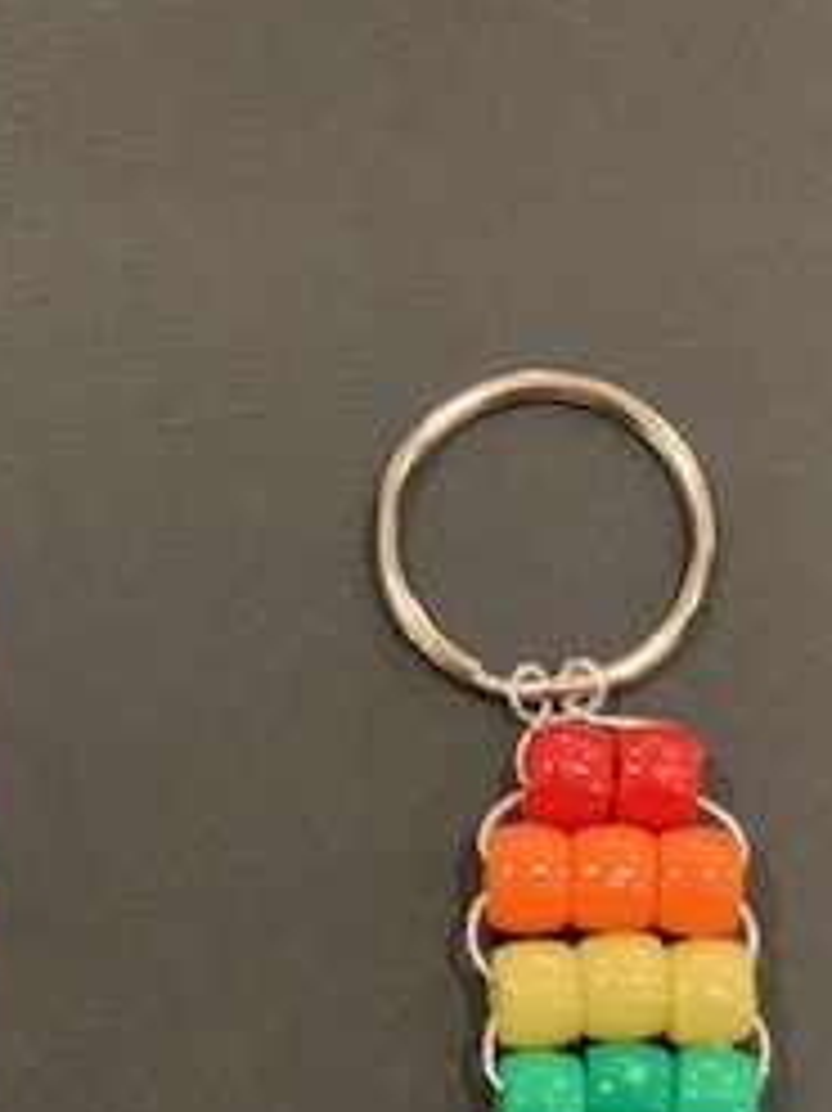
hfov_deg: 11.0
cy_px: 1391
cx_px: 229
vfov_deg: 14.1
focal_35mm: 135
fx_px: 4330
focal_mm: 6
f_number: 2.4
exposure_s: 1/30
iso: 640
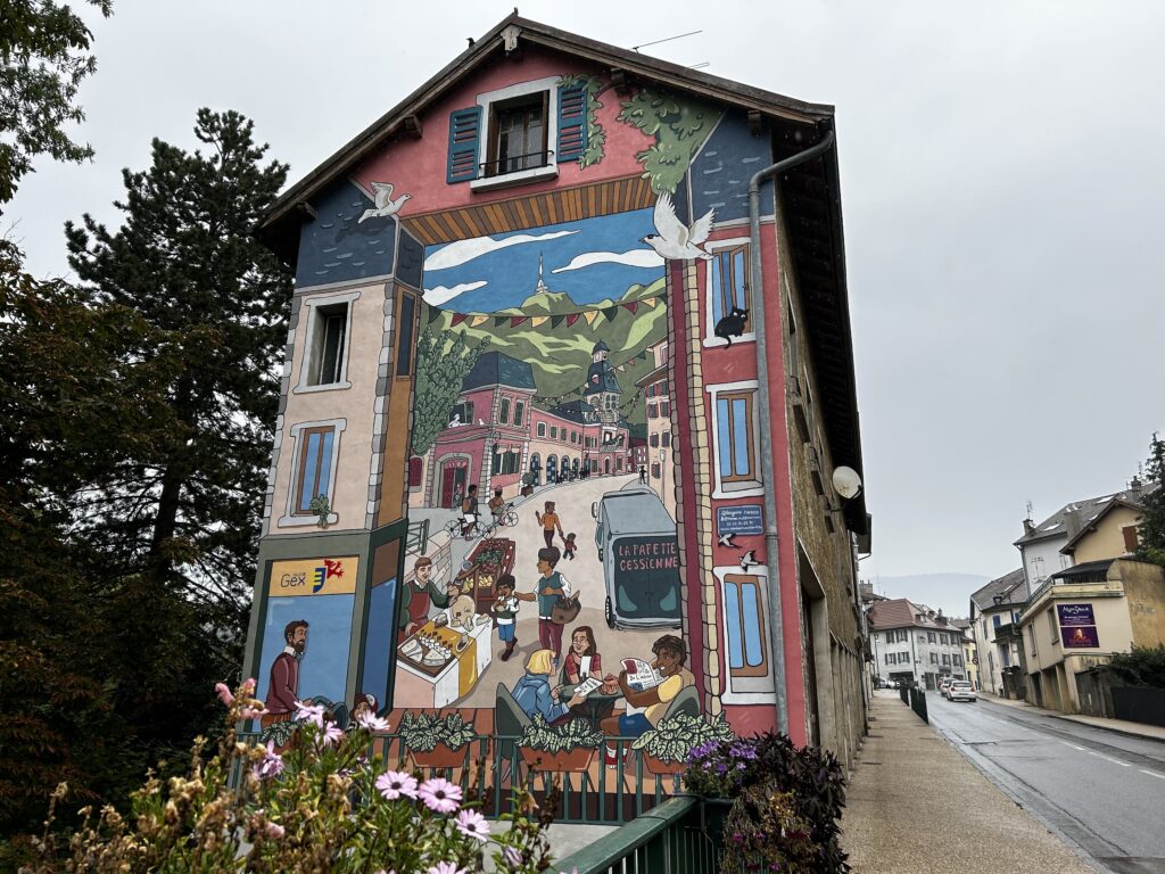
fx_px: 875
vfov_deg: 53.1
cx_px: 582
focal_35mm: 26
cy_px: 437
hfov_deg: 67.3
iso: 50
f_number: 1.5
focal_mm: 5.7
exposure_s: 1/965
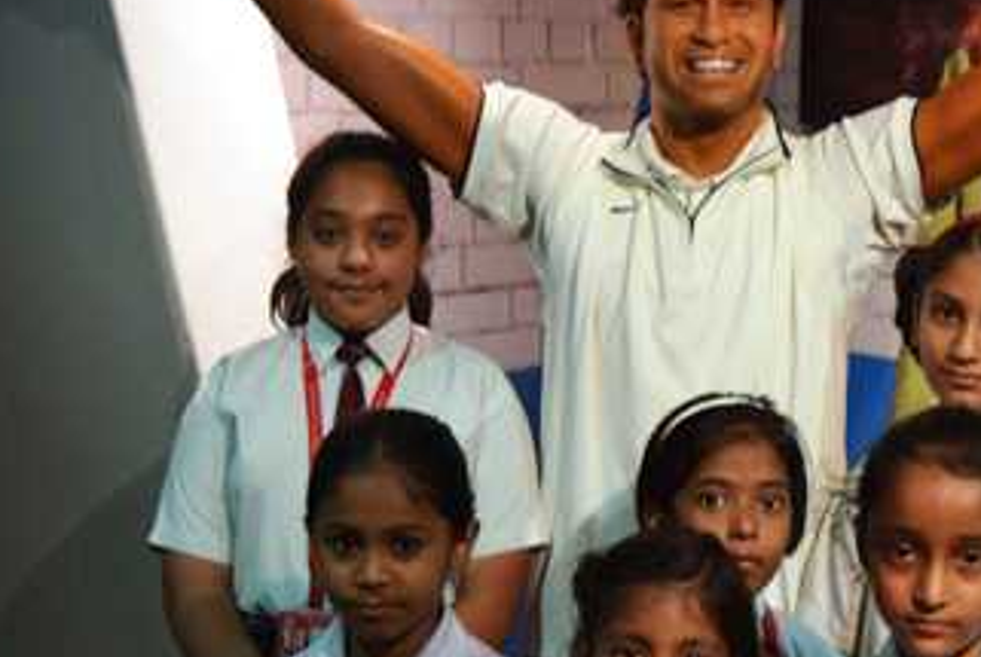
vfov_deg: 14.4
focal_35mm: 95
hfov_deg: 21.1
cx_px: 831
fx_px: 2592
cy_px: 318
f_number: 4.5
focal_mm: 34
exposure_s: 1/60
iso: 800
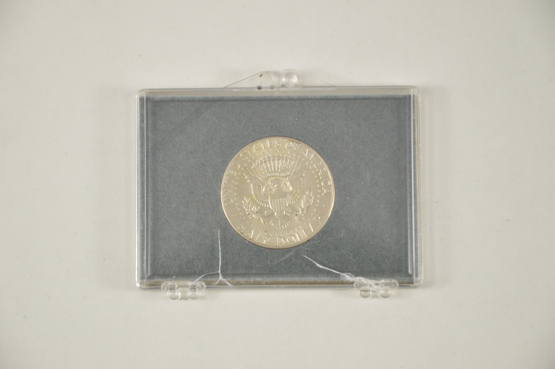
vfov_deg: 8.7
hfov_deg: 13.1
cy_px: 184
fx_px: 2426
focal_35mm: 158
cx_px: 278
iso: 800
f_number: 6.3
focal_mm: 105
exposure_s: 1/160
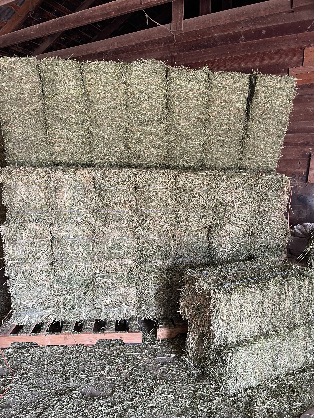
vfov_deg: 67.3
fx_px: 314
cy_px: 209
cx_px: 157
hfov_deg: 53.1
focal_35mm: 26
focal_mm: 5.1
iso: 125
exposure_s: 1/40
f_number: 1.6
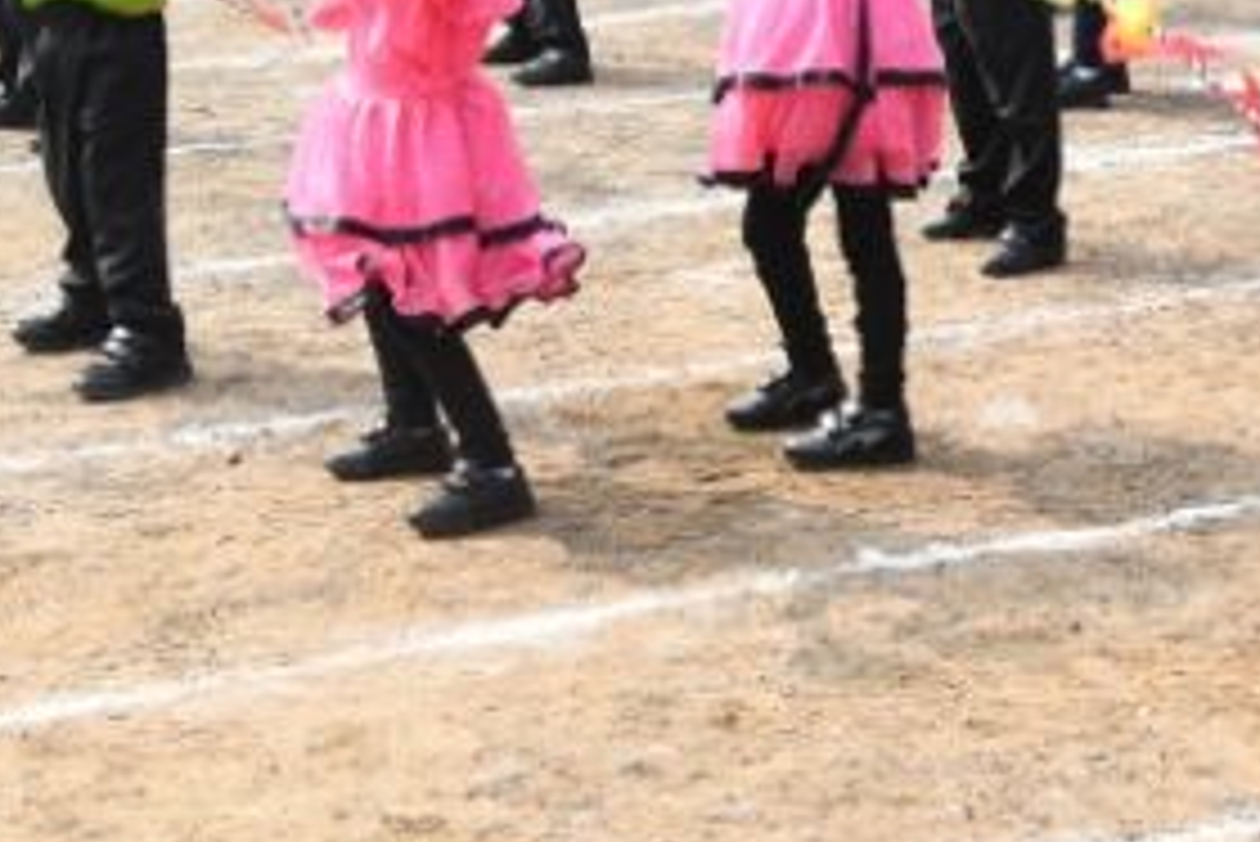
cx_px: 1710
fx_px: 4132
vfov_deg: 11.5
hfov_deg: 16.3
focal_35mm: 118
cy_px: -56
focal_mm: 22
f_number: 5.6
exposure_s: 1/250
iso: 160
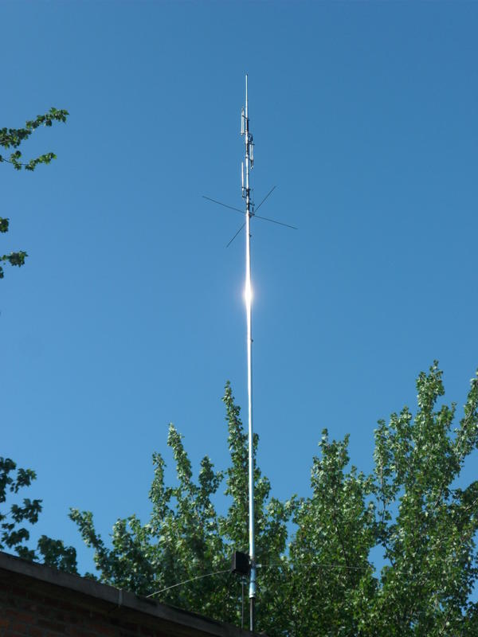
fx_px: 1988
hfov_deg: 13.7
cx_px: 239
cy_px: 318
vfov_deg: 18.2
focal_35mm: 108
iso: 80
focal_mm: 19.6
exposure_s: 1/500
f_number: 5
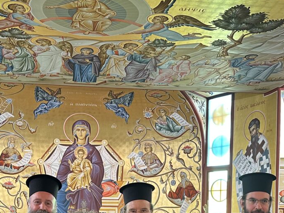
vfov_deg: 25.4
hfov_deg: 35.5
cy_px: 222
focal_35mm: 54
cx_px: 132
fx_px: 443
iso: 200
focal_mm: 6.86
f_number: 1.78
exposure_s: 1/50
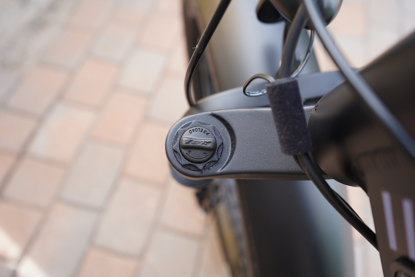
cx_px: 208
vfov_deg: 42.3
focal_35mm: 31
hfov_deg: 60.3
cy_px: 138
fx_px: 357
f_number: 4
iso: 100
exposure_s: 1/60
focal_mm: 31
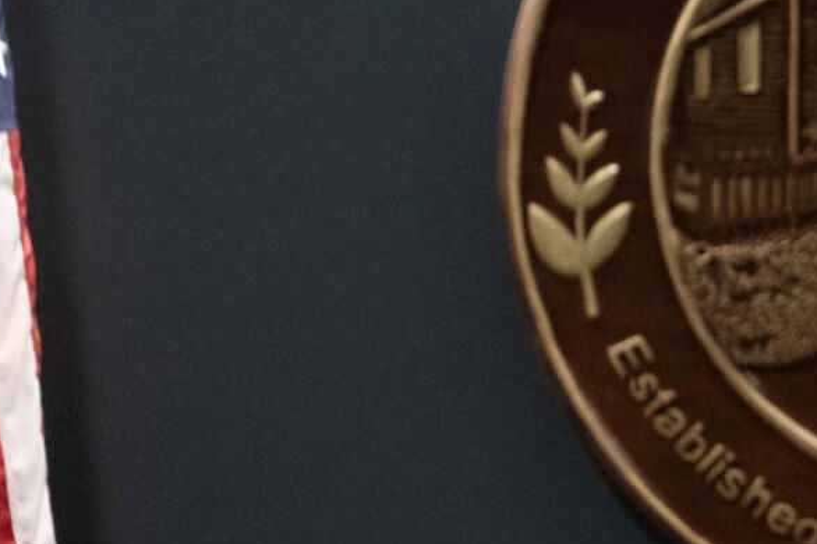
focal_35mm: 602
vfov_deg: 2.3
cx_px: 1117
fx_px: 13654
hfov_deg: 3.4
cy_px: 368
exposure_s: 1/320
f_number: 4
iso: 6400
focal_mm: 200
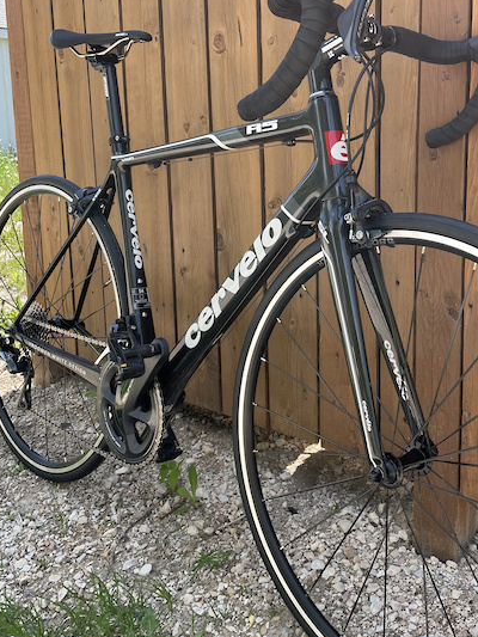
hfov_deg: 36.6
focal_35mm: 39
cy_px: 253
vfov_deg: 47.6
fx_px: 718
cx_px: 302
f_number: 1.6
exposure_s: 1/569
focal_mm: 4.2
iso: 32
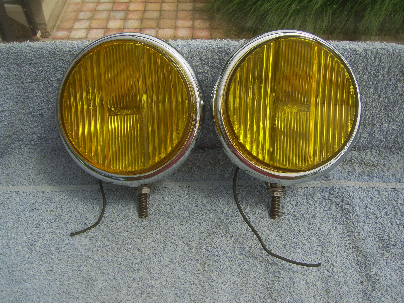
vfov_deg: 37.7
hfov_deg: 49.0
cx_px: 202
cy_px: 152
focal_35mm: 38
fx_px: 443
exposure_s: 1/160
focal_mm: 7.8
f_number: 6.4
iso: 50
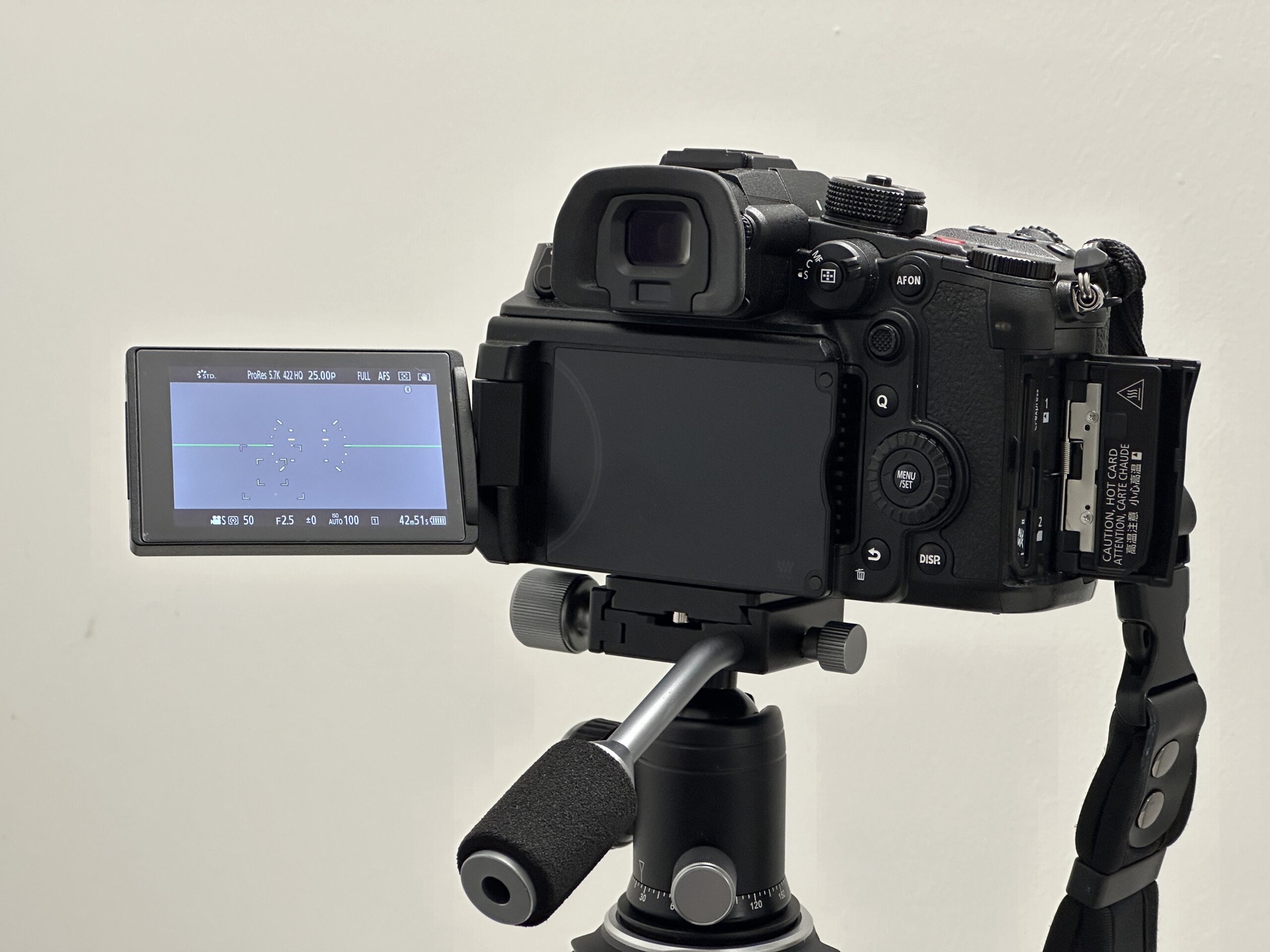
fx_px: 2825
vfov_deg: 19.1
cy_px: 476
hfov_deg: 25.3
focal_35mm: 77
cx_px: 635
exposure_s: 1/100
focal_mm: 9
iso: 250
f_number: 2.8
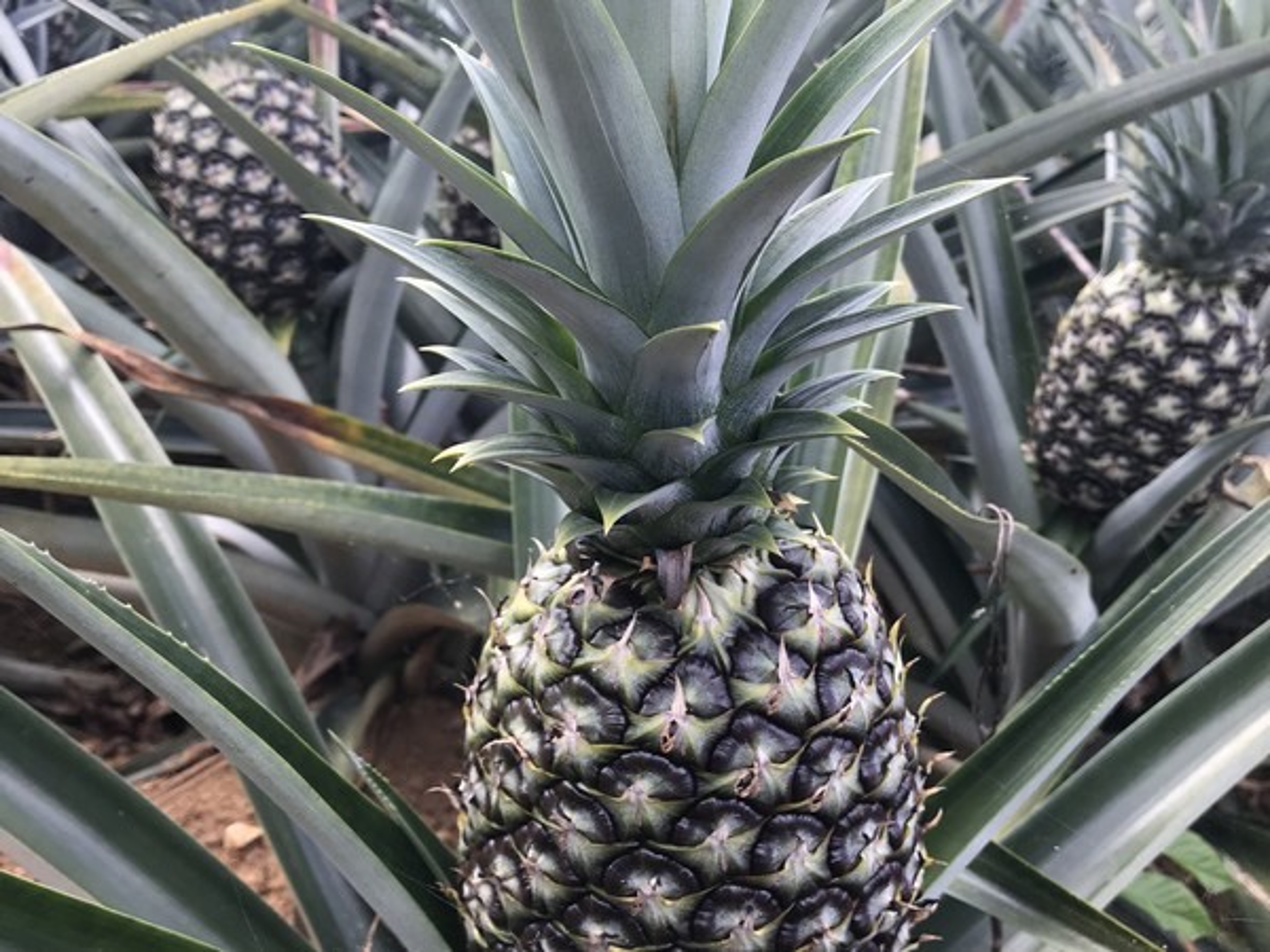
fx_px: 1027
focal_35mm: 28
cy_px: 476
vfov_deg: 49.7
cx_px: 635
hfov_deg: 63.4
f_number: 1.8
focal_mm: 3.99
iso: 20
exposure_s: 1/381
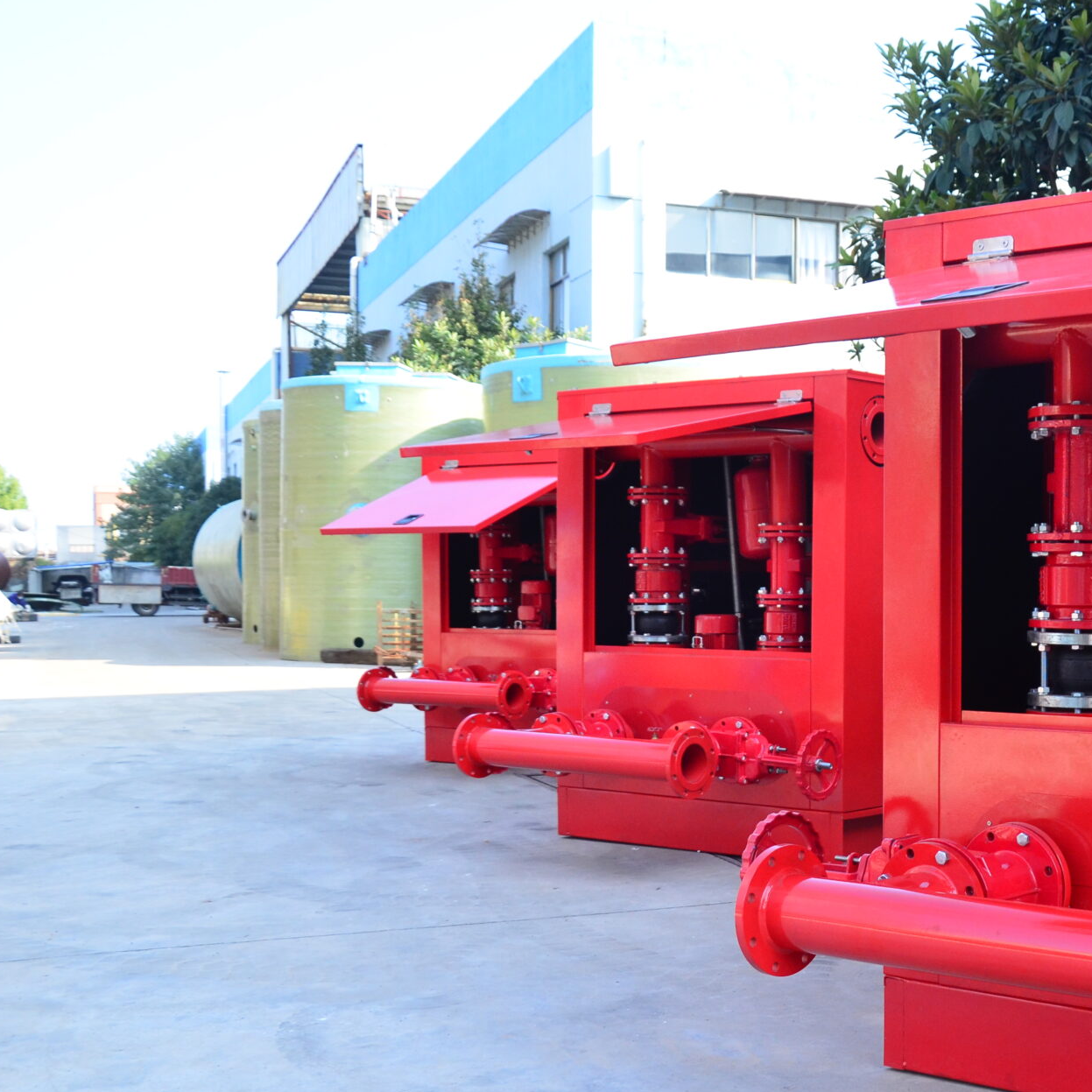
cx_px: 984
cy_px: 676
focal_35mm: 47
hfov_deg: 34.1
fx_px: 1677
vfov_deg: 35.9
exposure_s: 1/640
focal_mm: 18
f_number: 4.5
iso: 500
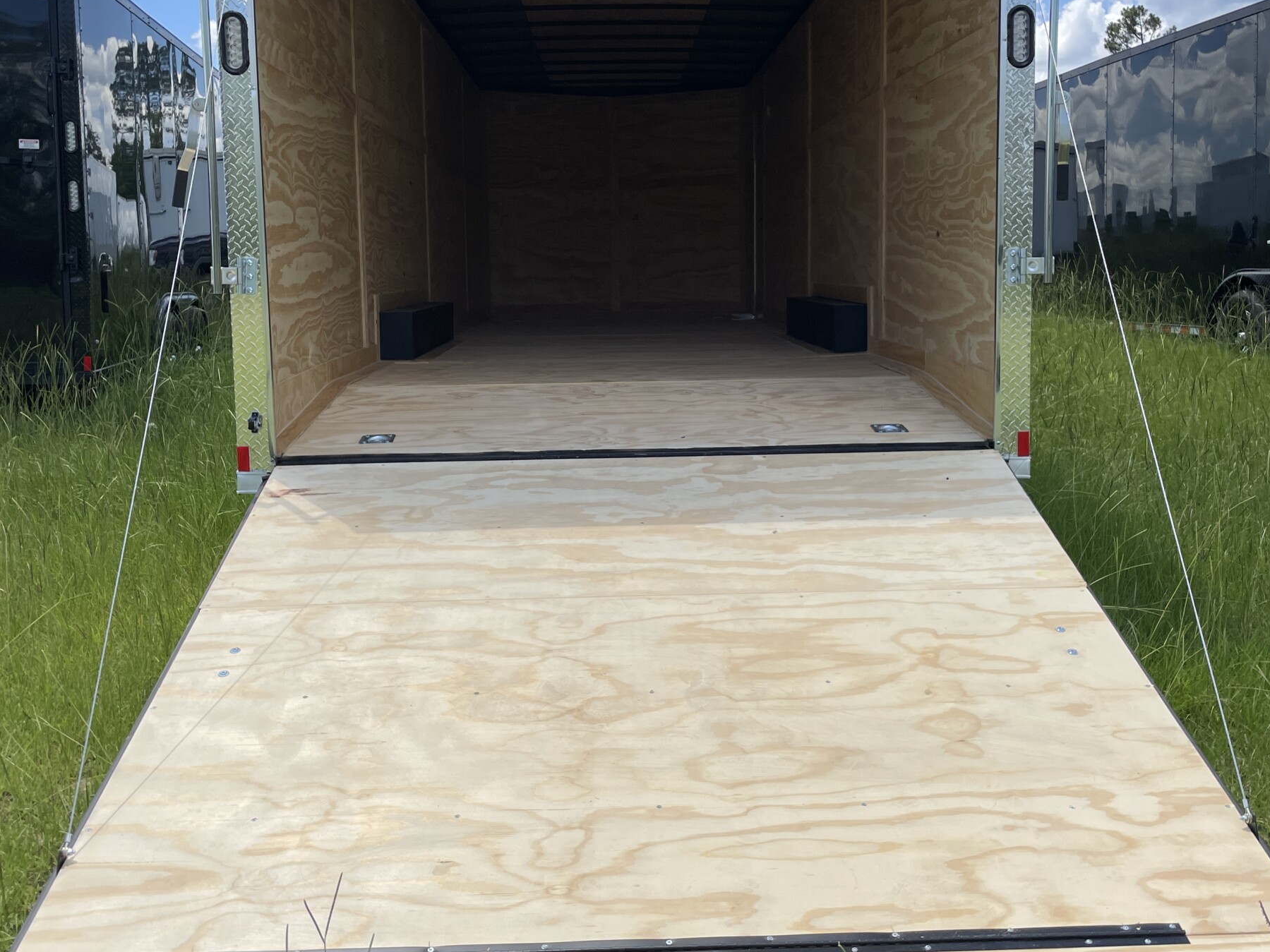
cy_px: 421
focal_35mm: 37
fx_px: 1357
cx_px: 632
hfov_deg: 50.1
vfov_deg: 38.6
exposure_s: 1/4292
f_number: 1.6
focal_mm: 4.2
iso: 32
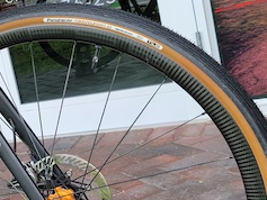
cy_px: 124
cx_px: -87
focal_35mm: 81
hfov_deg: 21.6
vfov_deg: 18.2
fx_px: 625
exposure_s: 1/119
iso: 25
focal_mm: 6.7
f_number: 1.8
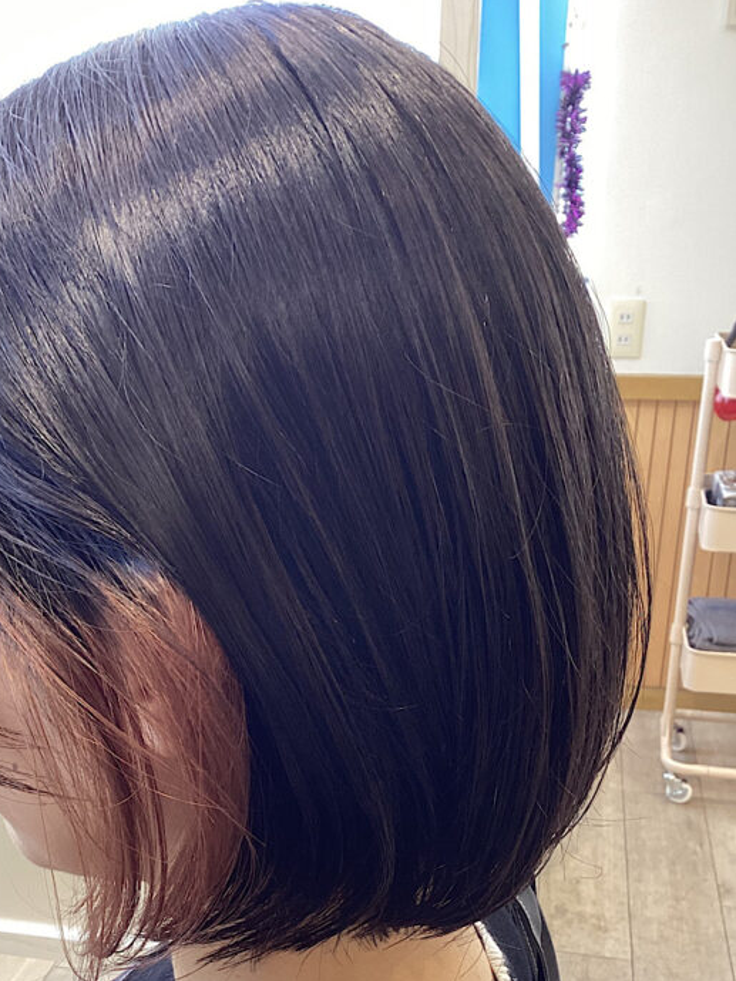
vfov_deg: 41.1
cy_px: 708
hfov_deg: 31.7
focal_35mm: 45
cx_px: 205
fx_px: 1275
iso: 64
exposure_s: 1/60
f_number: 2.4
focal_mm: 3.3
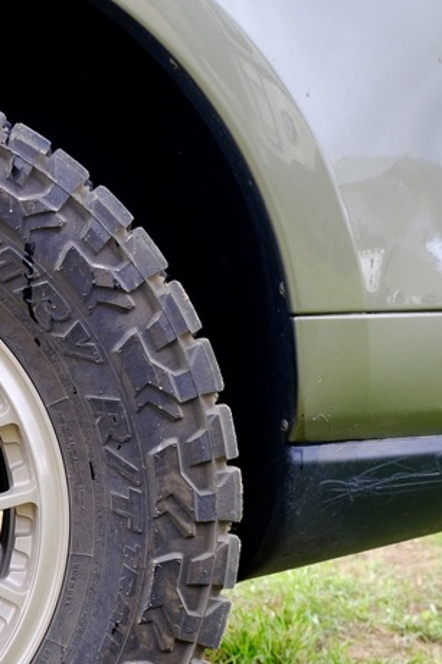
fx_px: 1216
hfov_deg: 18.9
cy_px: 516
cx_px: -151
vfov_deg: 29.9
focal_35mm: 66
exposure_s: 1/100
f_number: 4
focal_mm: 18.6
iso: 320
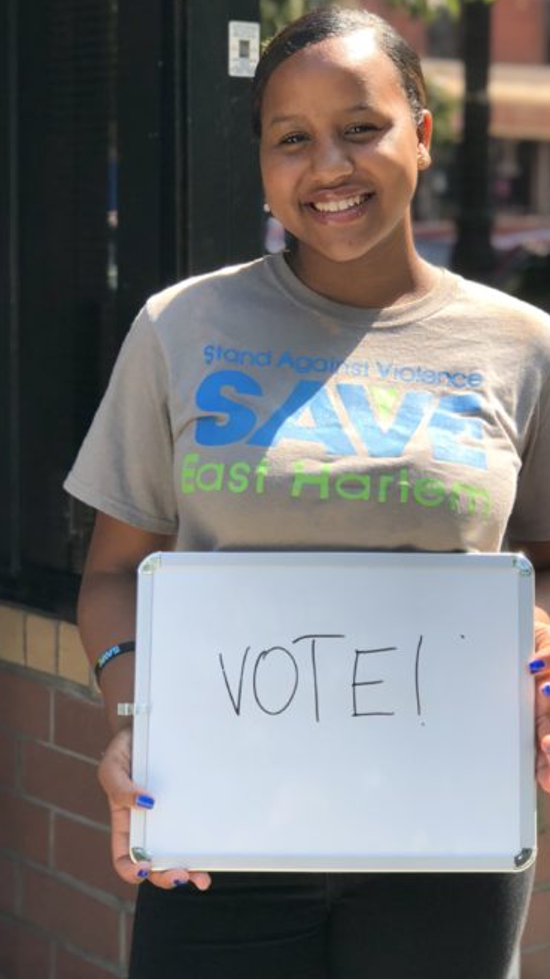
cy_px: 397
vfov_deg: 25.9
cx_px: 328
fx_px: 2128
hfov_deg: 14.7
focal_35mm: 82
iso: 20
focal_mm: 6.6
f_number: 2.8
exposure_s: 1/286
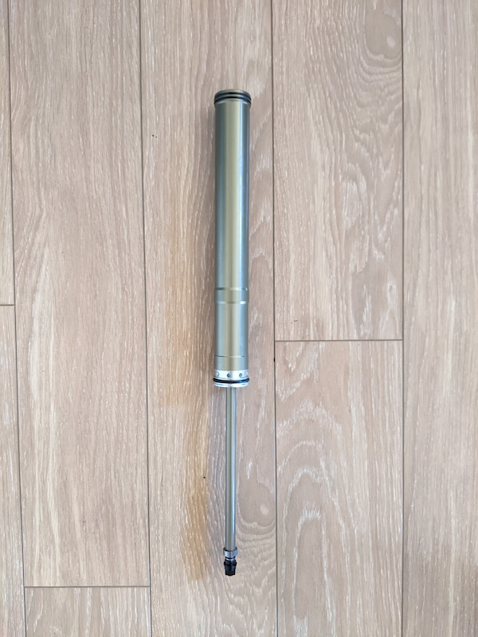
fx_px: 497
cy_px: 318
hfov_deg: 51.4
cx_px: 239
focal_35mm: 27
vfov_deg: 65.3
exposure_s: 1/59.9
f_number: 1.8
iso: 764
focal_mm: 4.44
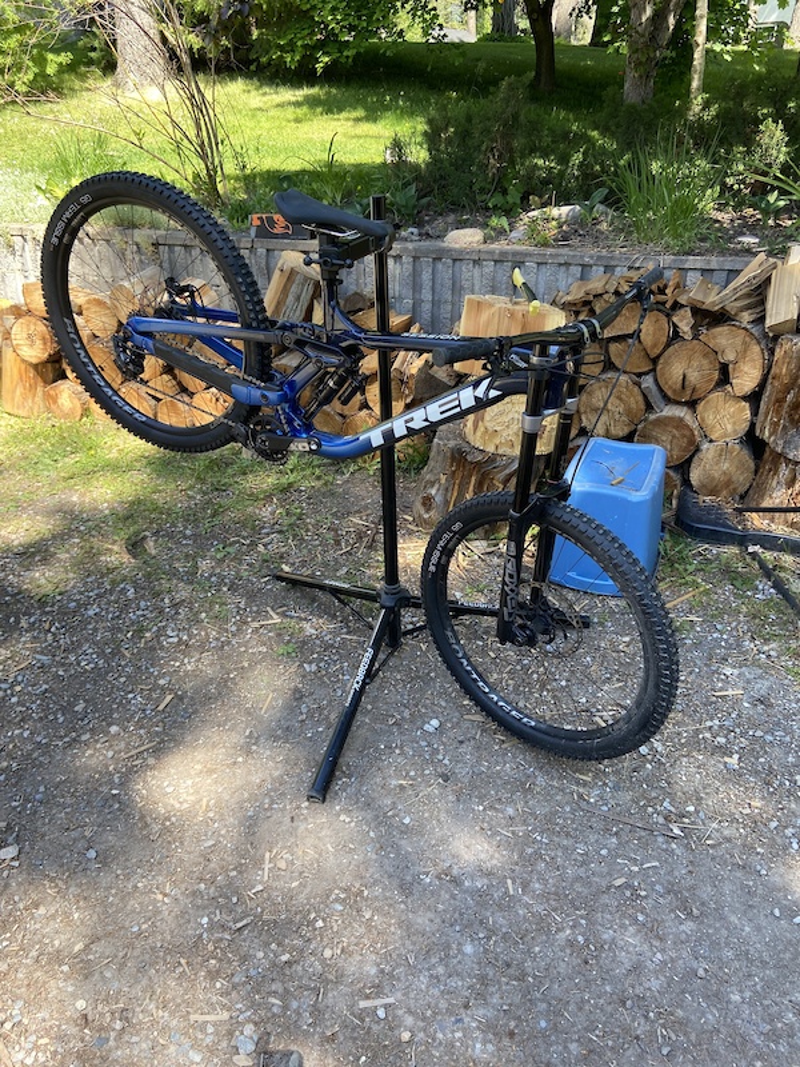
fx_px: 801
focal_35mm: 26
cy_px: 534
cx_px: 400
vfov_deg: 67.3
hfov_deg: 53.1
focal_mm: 4.25
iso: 32
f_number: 1.8
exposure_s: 1/149
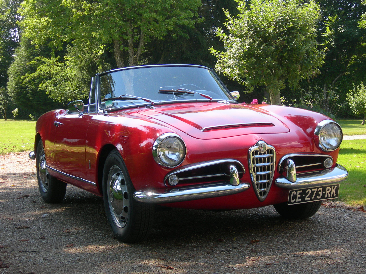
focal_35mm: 72
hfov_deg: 27.0
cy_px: 137
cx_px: 183
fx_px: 761
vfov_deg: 20.4
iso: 50
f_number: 3.7
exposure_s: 1/160
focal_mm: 14.9
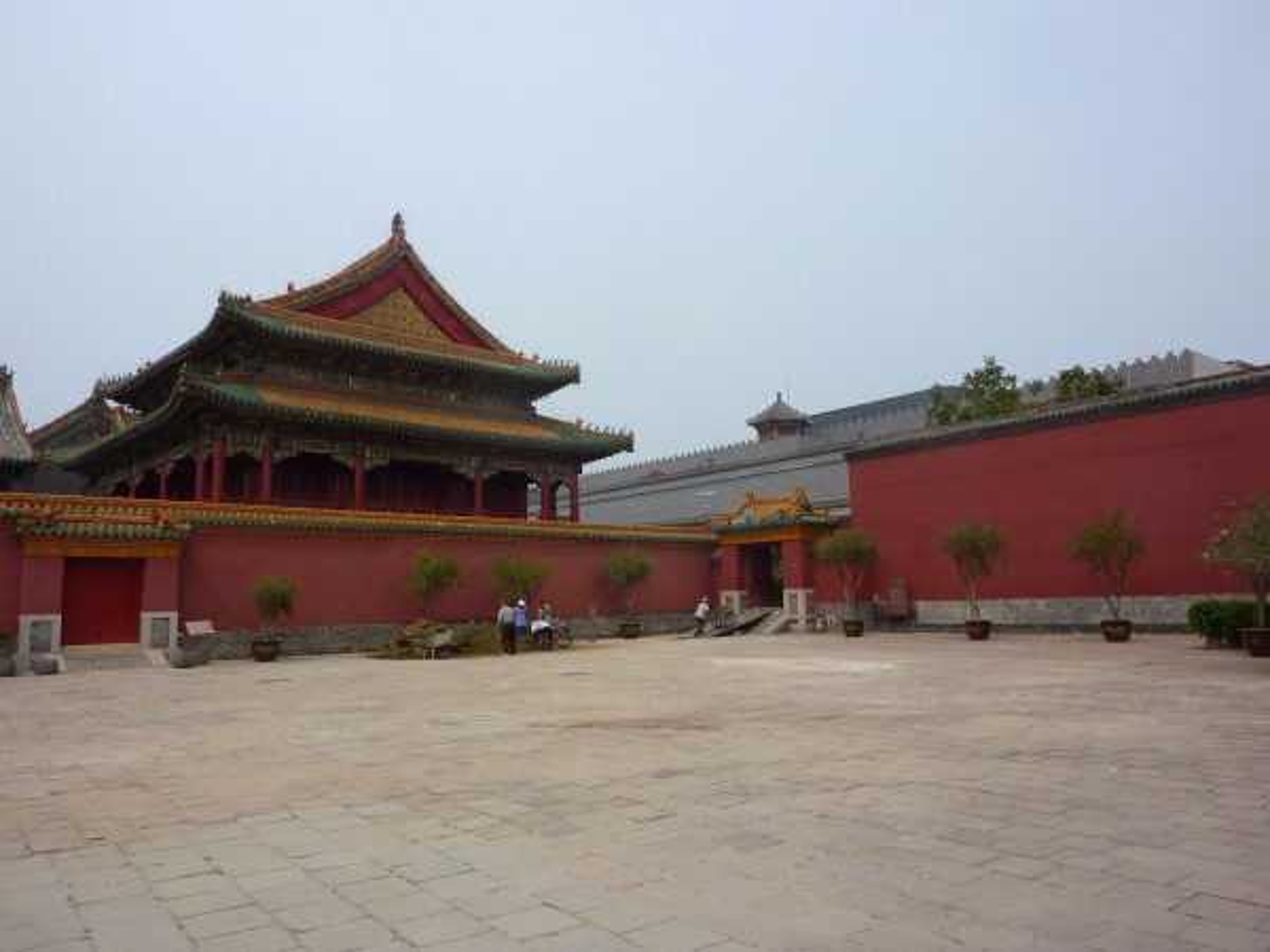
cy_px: 476
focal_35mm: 25
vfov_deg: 54.9
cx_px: 635
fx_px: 917
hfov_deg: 69.4
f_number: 5
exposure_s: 1/500
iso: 80
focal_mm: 4.1
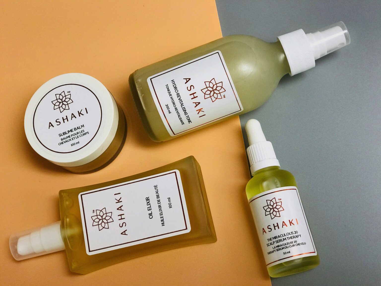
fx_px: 627
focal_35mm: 57
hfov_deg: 33.8
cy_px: 143
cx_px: 190
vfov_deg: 25.7
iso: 80
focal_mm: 6.6
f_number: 2.8
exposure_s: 1/50
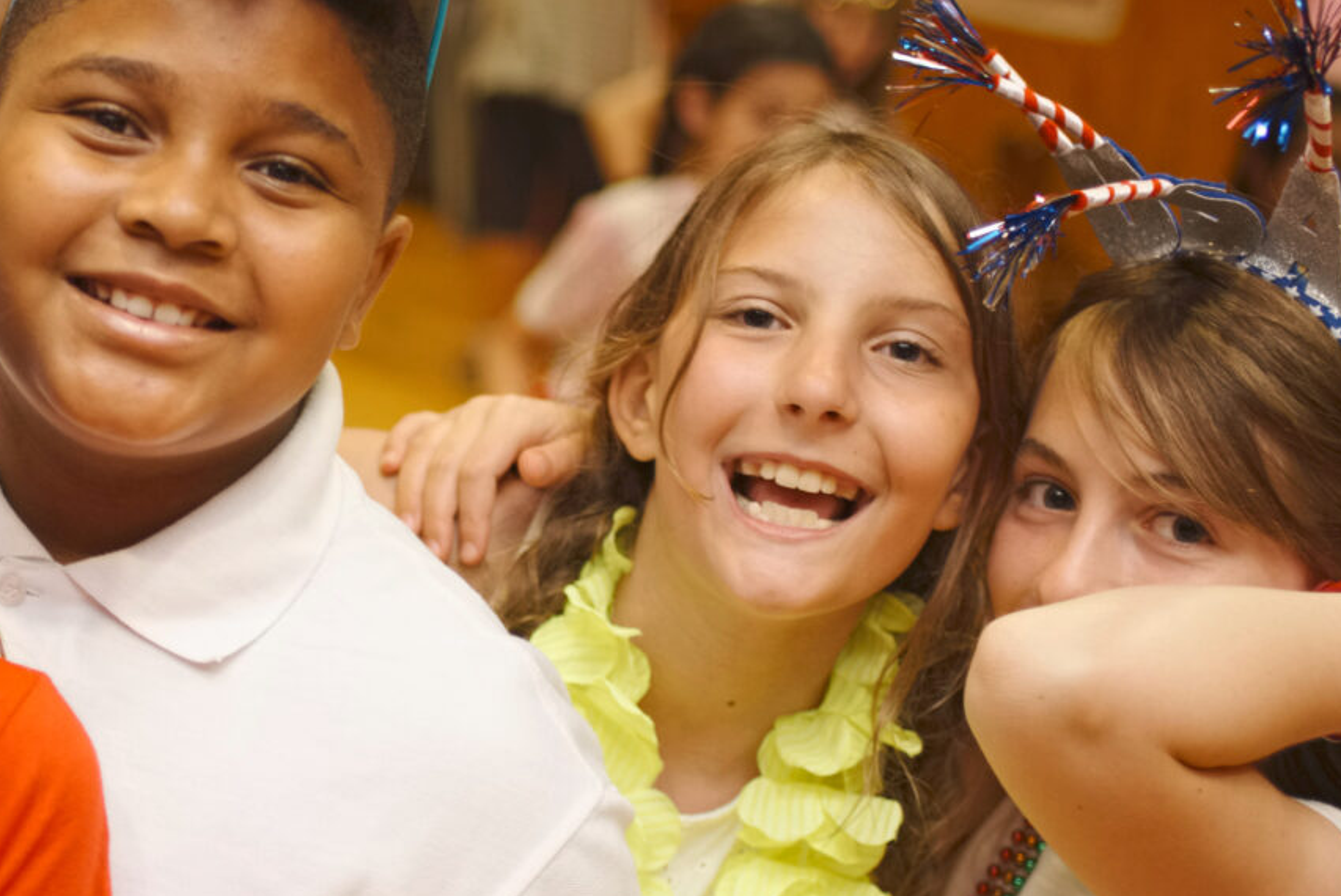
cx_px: 115
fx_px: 3131
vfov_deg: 16.2
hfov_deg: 23.5
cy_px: 633
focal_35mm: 84
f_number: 1.8
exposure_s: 1/200
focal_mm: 35
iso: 500
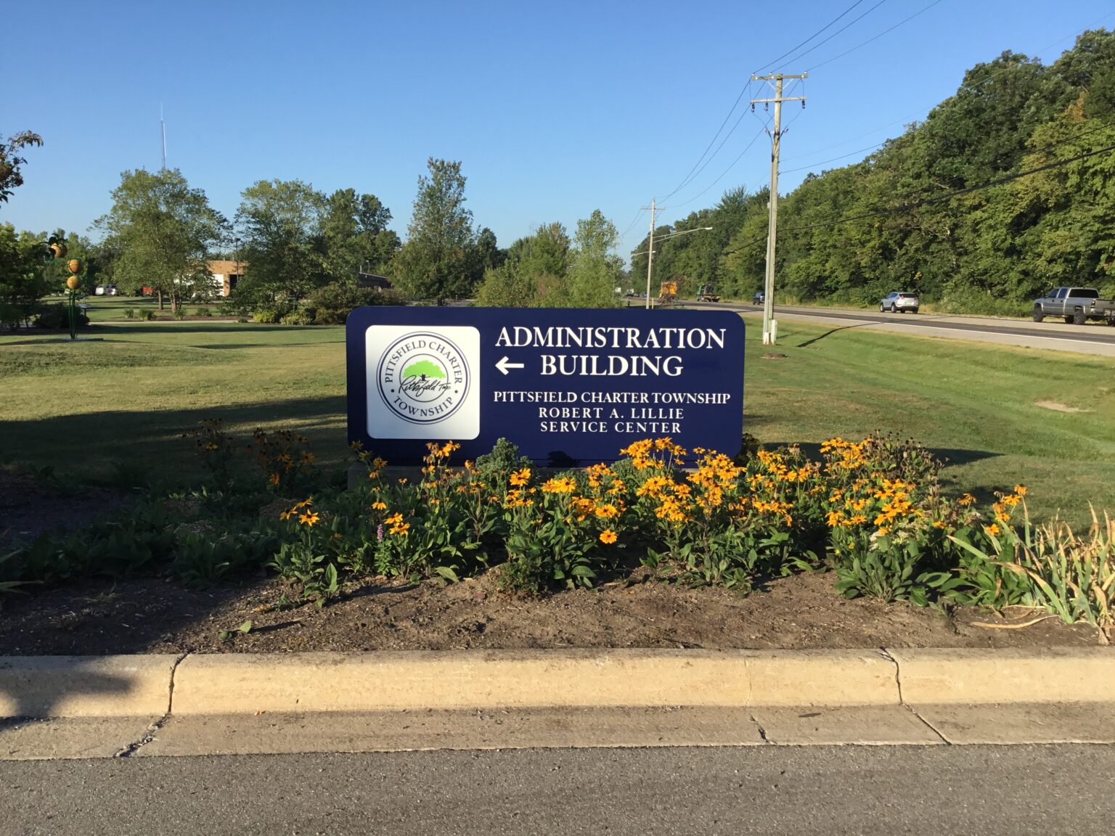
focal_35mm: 31
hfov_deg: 58.4
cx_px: 558
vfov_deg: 45.4
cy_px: 418
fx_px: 999
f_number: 2.4
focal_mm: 3.3
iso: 25
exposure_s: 1/936
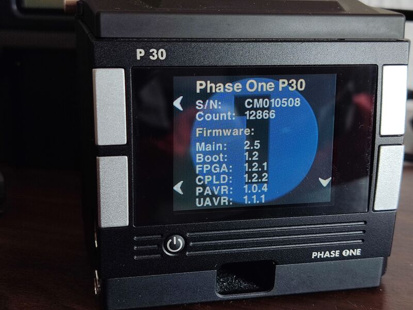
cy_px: 155
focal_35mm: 51
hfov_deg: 37.5
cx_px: 206
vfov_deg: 28.6
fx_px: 608
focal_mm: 4.71
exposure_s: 1/50
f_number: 1.79
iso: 148
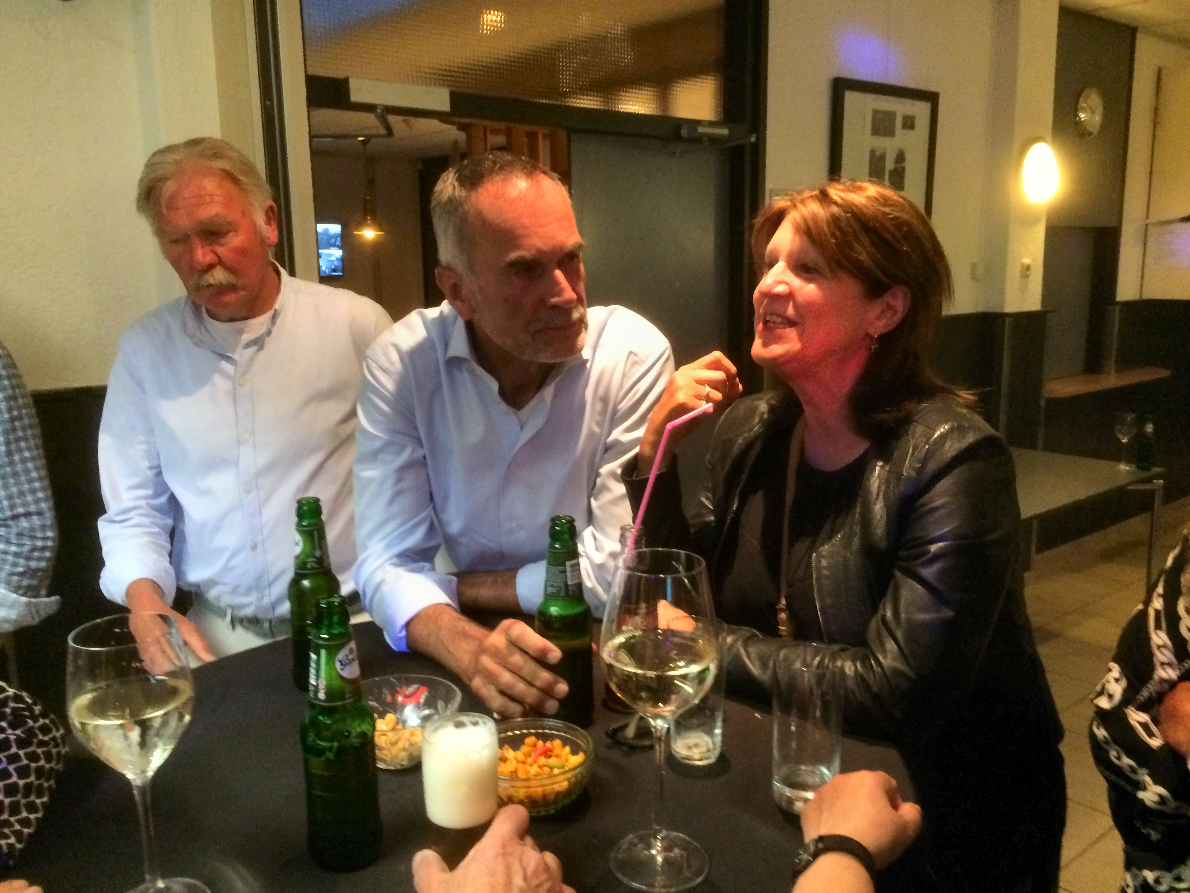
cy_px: 446
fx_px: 997
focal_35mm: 29
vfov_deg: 48.2
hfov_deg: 61.7
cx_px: 595
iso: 400
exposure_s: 1/17
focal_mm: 4.15
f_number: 2.2
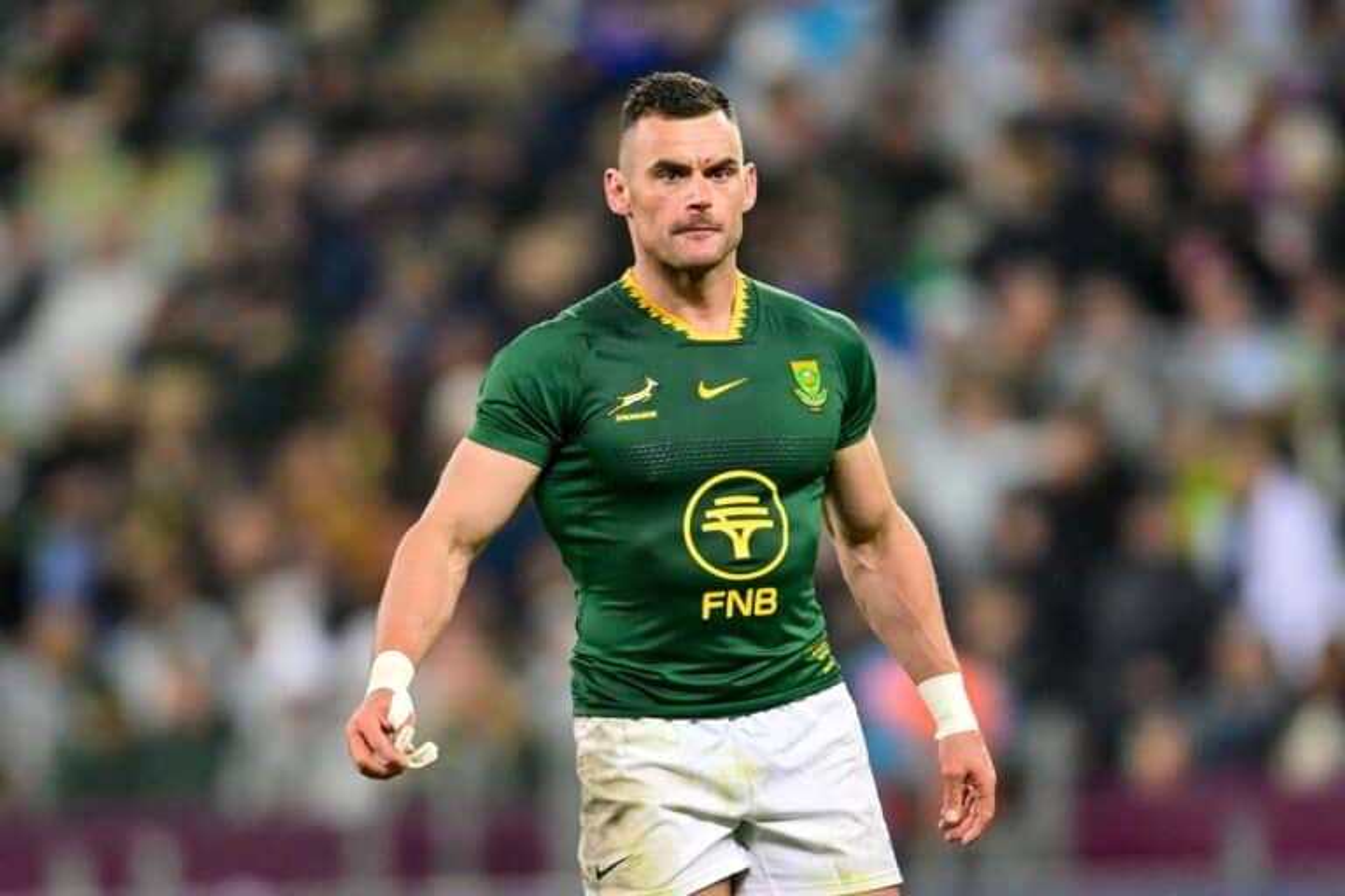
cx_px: 672
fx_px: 14943
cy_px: 448
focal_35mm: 400
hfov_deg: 5.2
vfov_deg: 3.4
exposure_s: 1/1600
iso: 1600
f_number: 2.8
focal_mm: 400
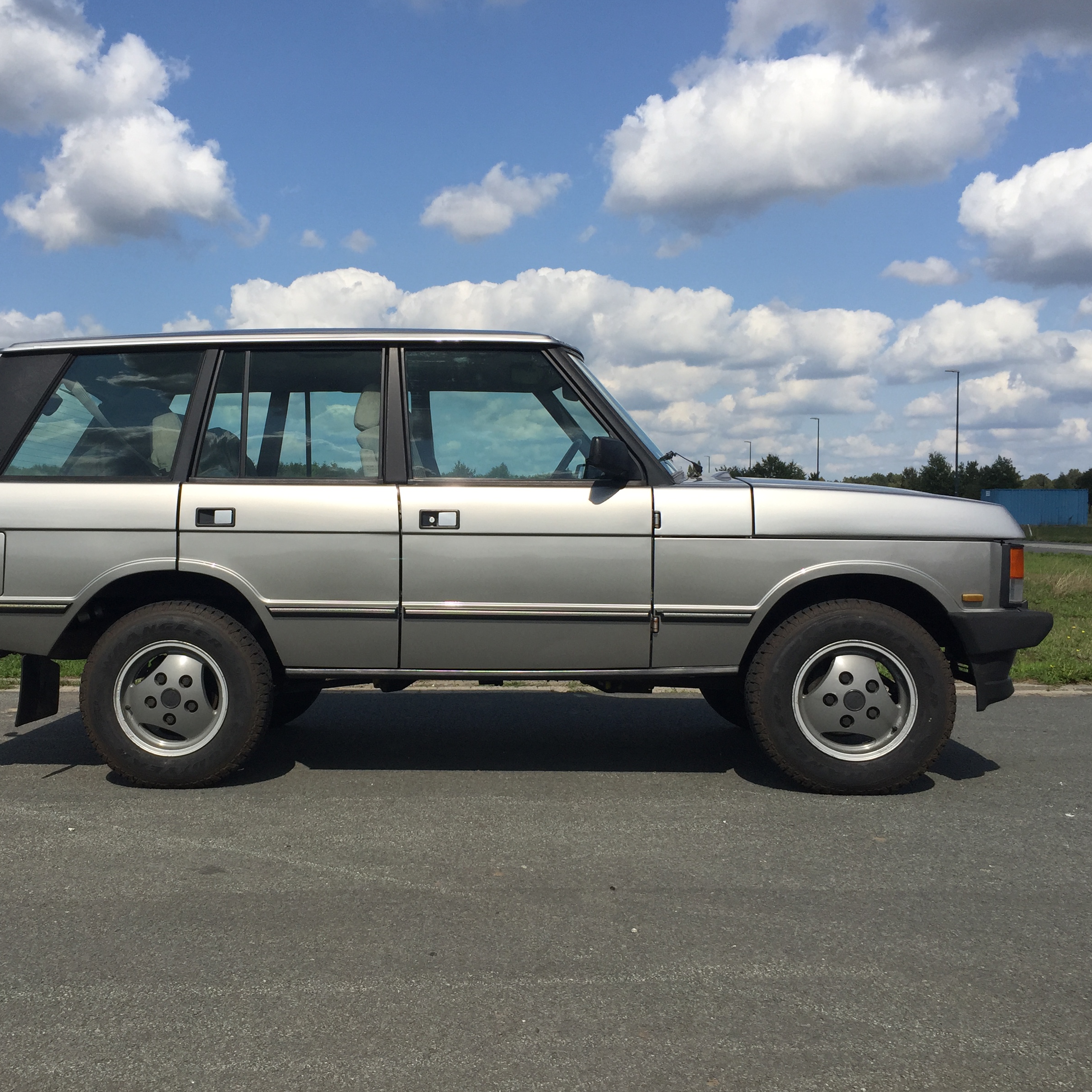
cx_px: 428
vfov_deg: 47.2
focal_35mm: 35
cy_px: 539
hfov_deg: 46.9
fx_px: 1249
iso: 32
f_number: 2.2
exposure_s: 1/3049
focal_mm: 4.15
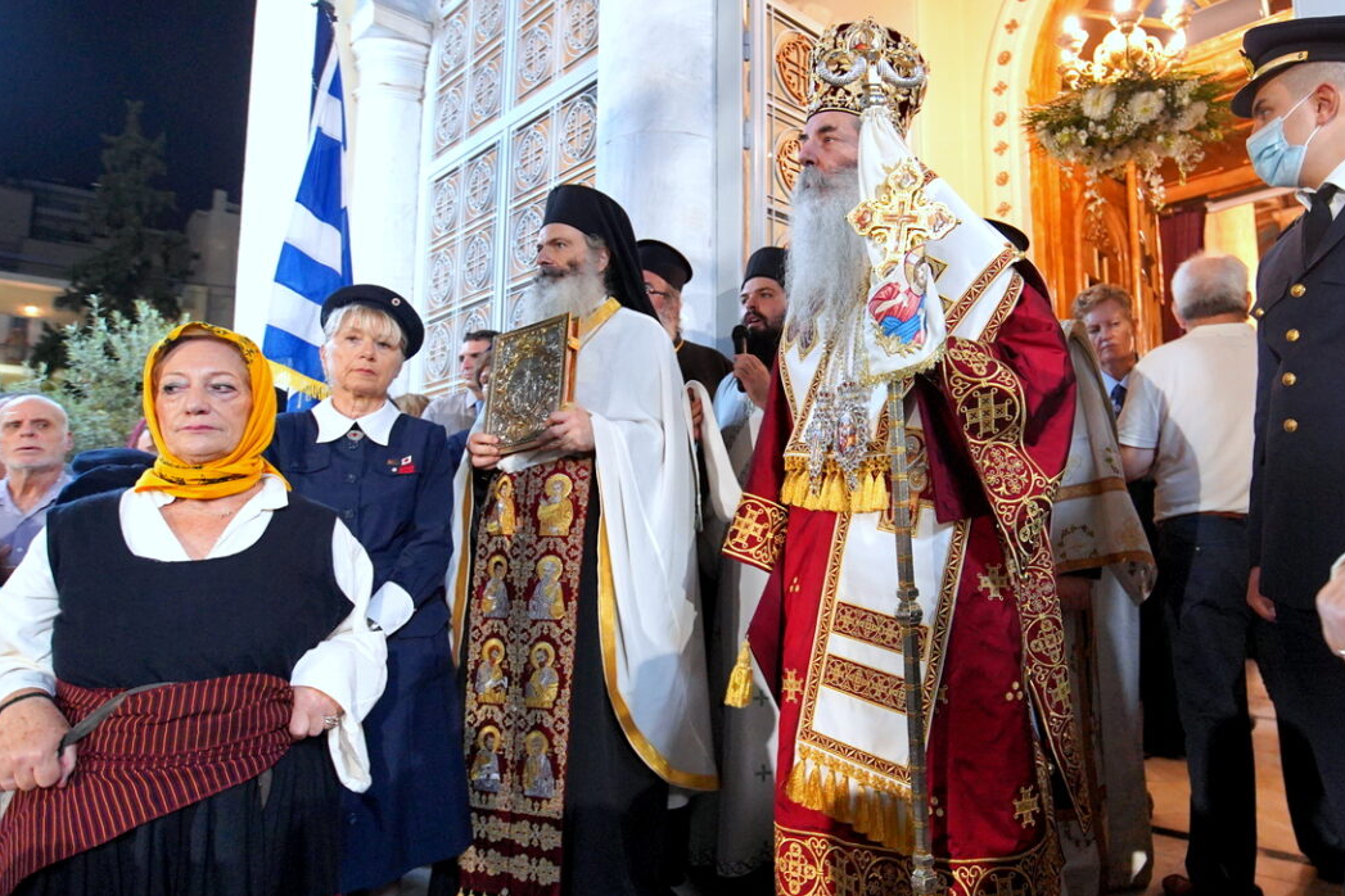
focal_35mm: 22
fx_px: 822
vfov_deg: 57.2
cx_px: 814
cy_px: 431
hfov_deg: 77.6
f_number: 2.8
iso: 2000
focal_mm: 15
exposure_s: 1/60
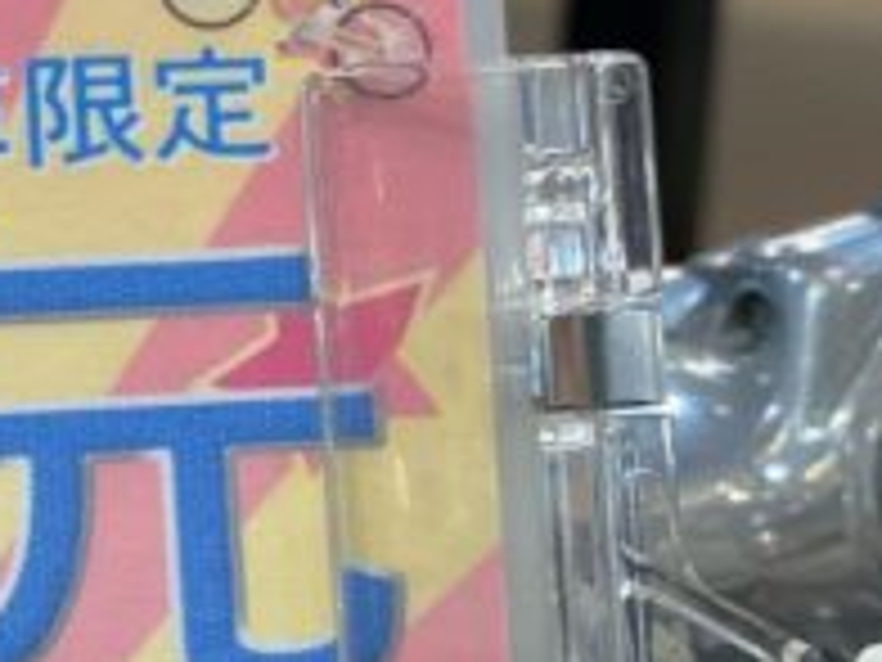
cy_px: 464
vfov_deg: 10.9
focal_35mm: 136
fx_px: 3465
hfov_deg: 12.9
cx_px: -778
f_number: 1.8
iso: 80
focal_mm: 4.25
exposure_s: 1/100
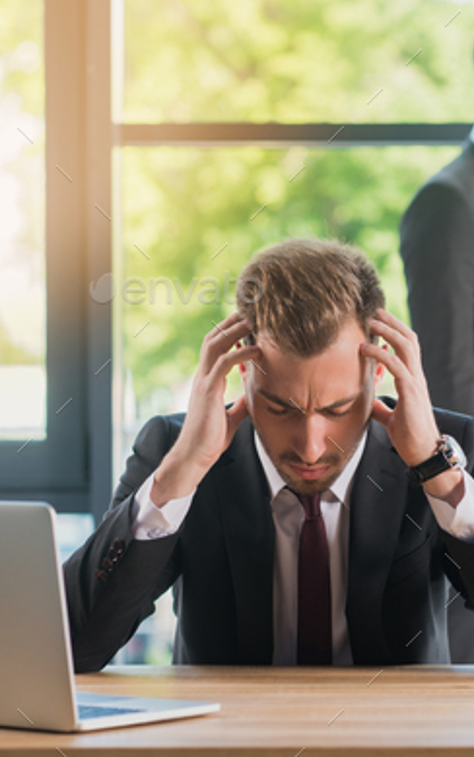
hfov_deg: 9.9
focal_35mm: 131
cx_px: 462
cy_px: 380
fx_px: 2706
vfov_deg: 15.9
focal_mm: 85
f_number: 3.2
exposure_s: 1/200
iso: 400
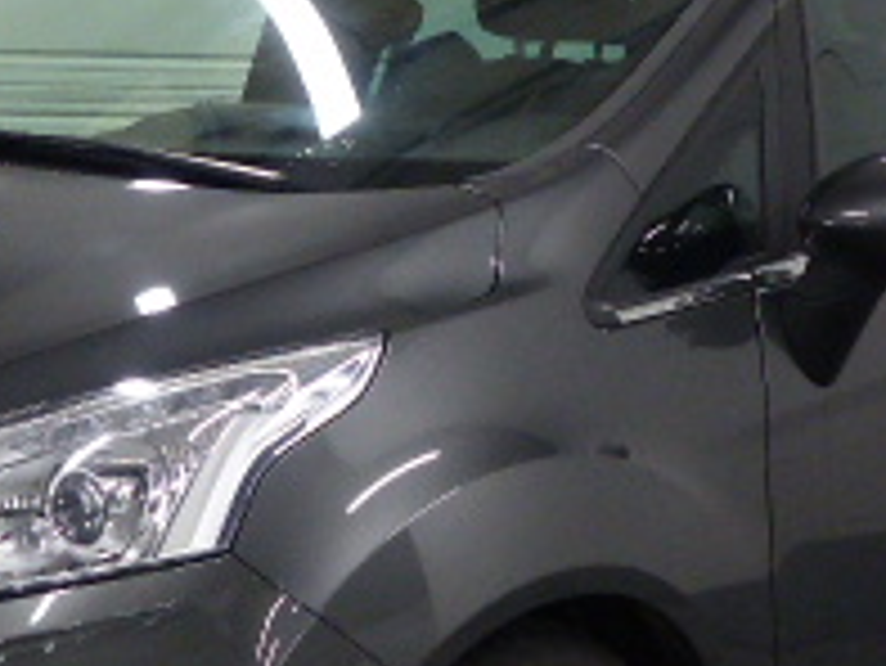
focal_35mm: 133
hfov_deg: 14.8
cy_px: 382
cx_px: 301
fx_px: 3406
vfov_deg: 11.2
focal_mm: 7.1
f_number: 2.8
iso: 320
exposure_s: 1/60
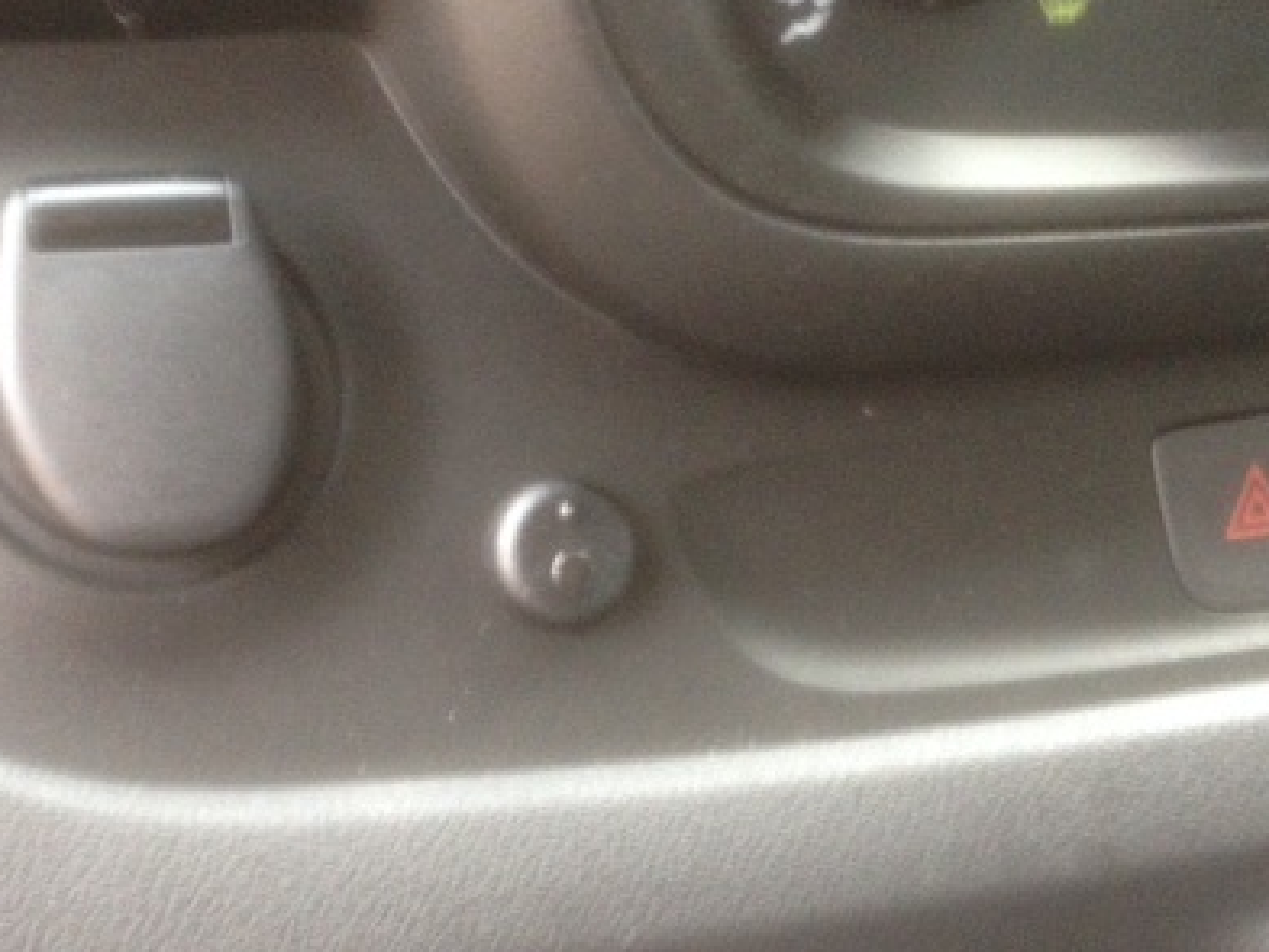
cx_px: 546
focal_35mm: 57
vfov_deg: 25.6
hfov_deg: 33.7
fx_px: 2090
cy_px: 594
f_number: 2.4
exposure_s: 1/20
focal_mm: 4.28
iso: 250
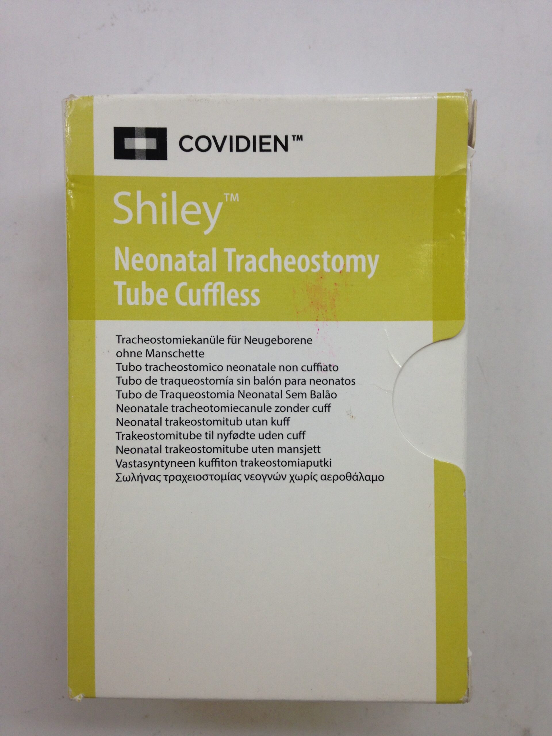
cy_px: 368
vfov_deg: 55.4
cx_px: 276
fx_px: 702
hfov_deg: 42.9
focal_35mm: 33
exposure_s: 1/60
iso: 50
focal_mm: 4.12
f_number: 2.4
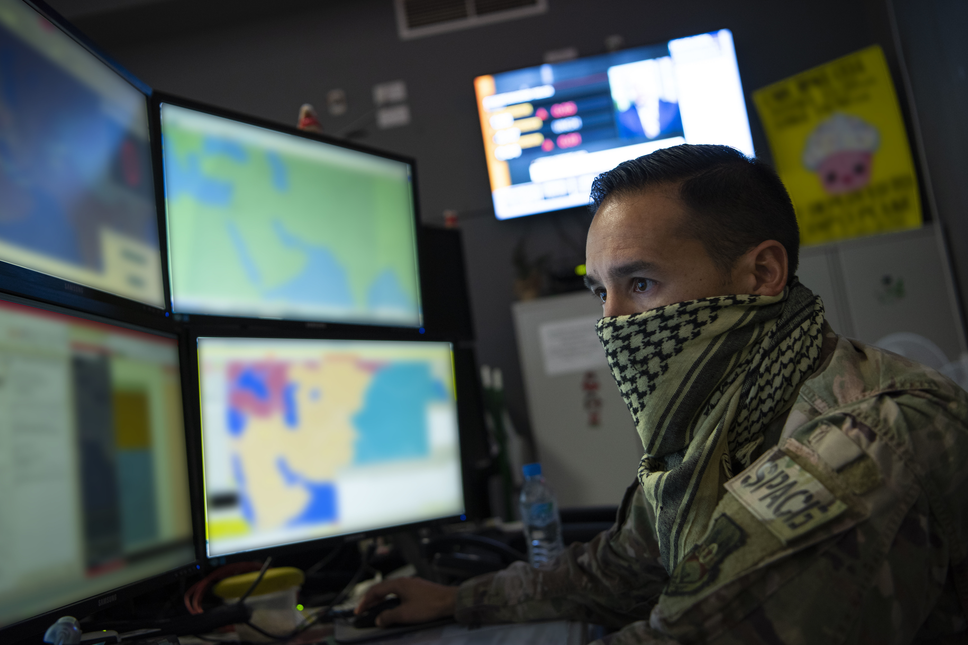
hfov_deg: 50.7
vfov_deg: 35.0
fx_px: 1022
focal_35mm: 38
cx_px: 495
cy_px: 337
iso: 800
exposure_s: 1/25
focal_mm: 36
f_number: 3.2
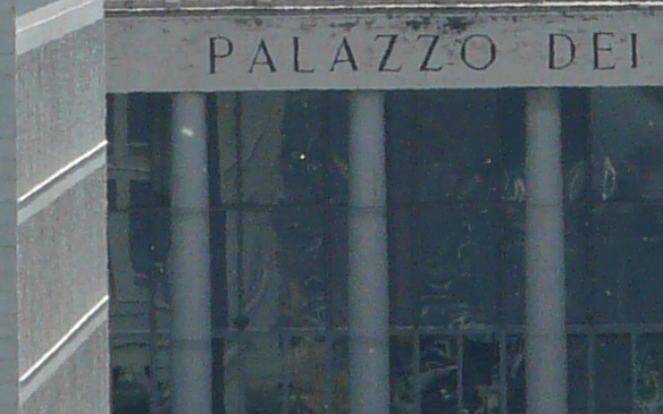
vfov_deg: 0.9
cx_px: 677
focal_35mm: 1493
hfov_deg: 1.4
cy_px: -297
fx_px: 26977
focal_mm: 41.5
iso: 100
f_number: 6.3
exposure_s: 1/500
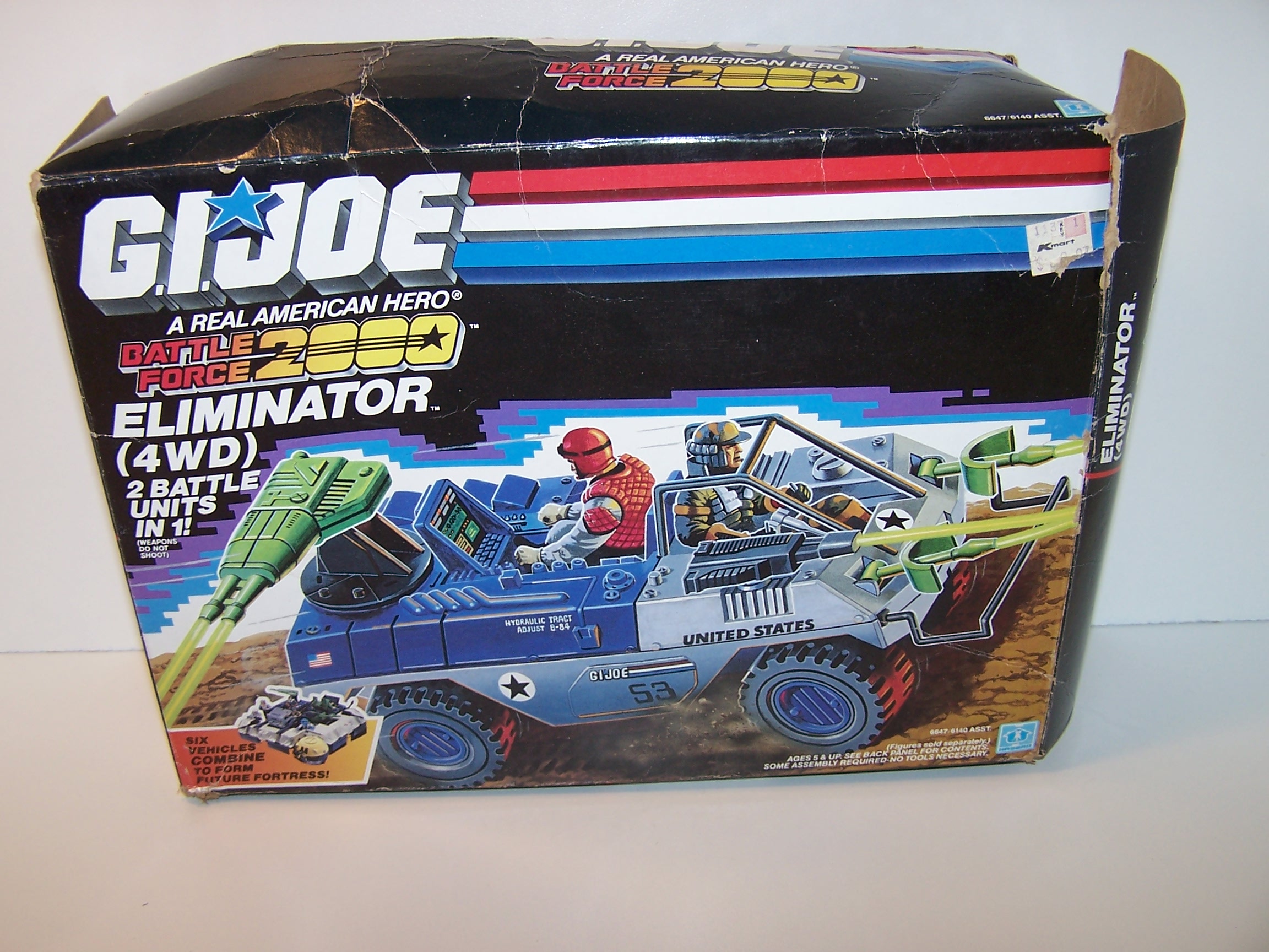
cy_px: 476
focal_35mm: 38
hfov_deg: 49.0
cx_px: 634
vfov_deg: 37.7
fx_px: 1393
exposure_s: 1/60
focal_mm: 6.3
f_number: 2.8
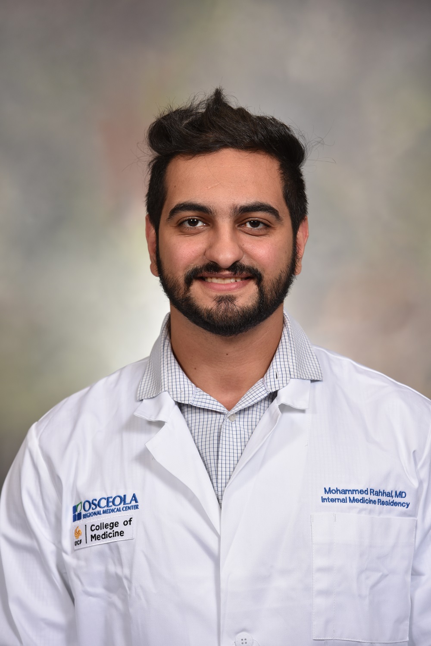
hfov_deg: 8.1
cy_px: 323
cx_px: 216
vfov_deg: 12.1
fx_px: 3050
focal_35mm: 170
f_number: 6.3
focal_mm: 170
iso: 250
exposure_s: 1/160
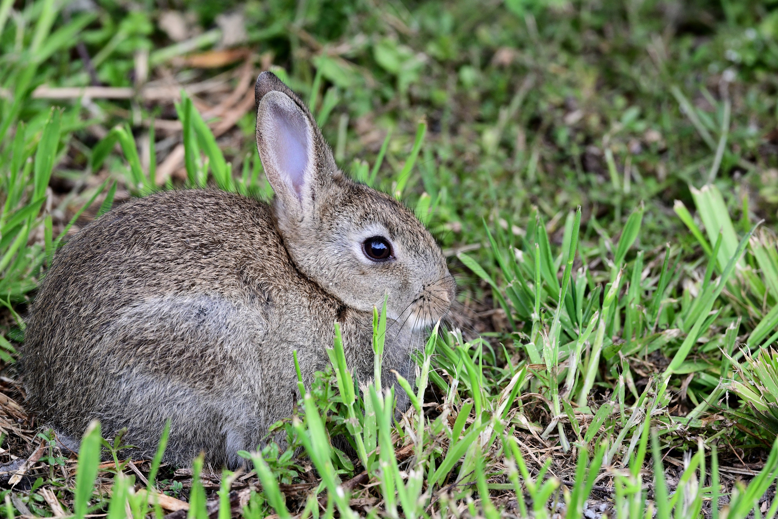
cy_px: 260
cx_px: 389
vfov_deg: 1.8
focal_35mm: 750
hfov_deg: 2.7
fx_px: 16207
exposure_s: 1/125
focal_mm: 500
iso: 800
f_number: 5.6
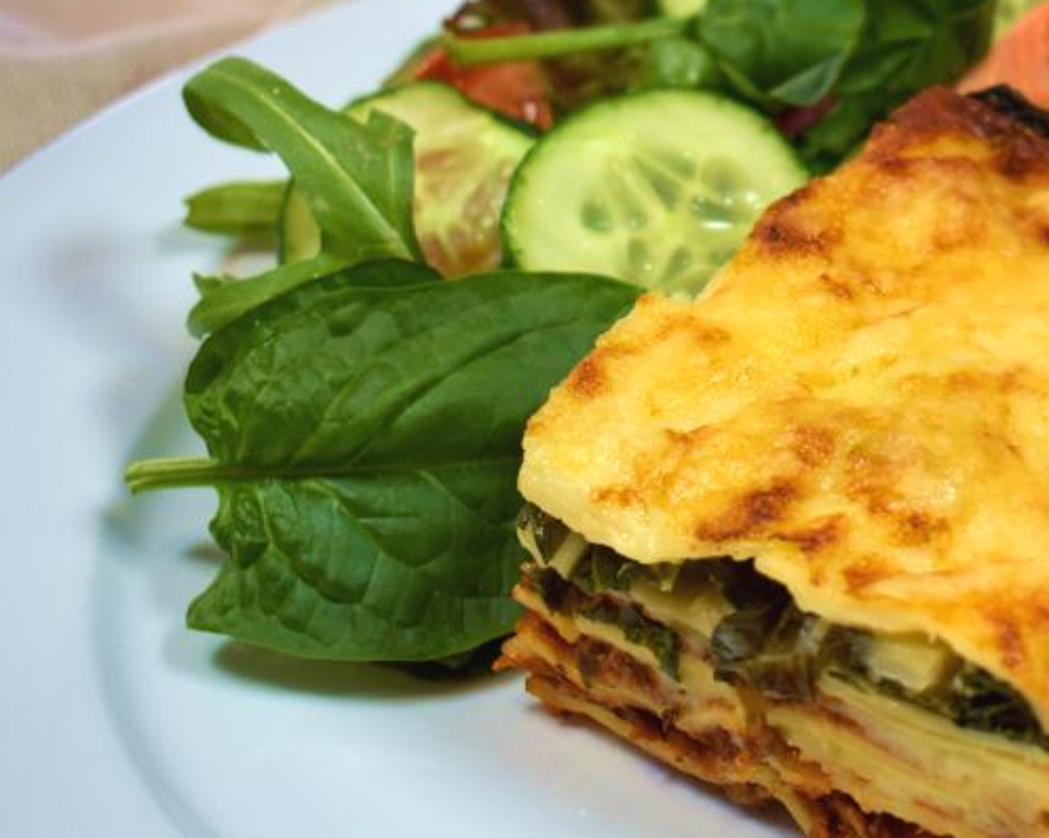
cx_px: 1057
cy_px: 225
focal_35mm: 90
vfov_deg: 17.0
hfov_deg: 20.6
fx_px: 2792
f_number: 4.5
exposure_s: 1/250
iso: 400
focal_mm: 31
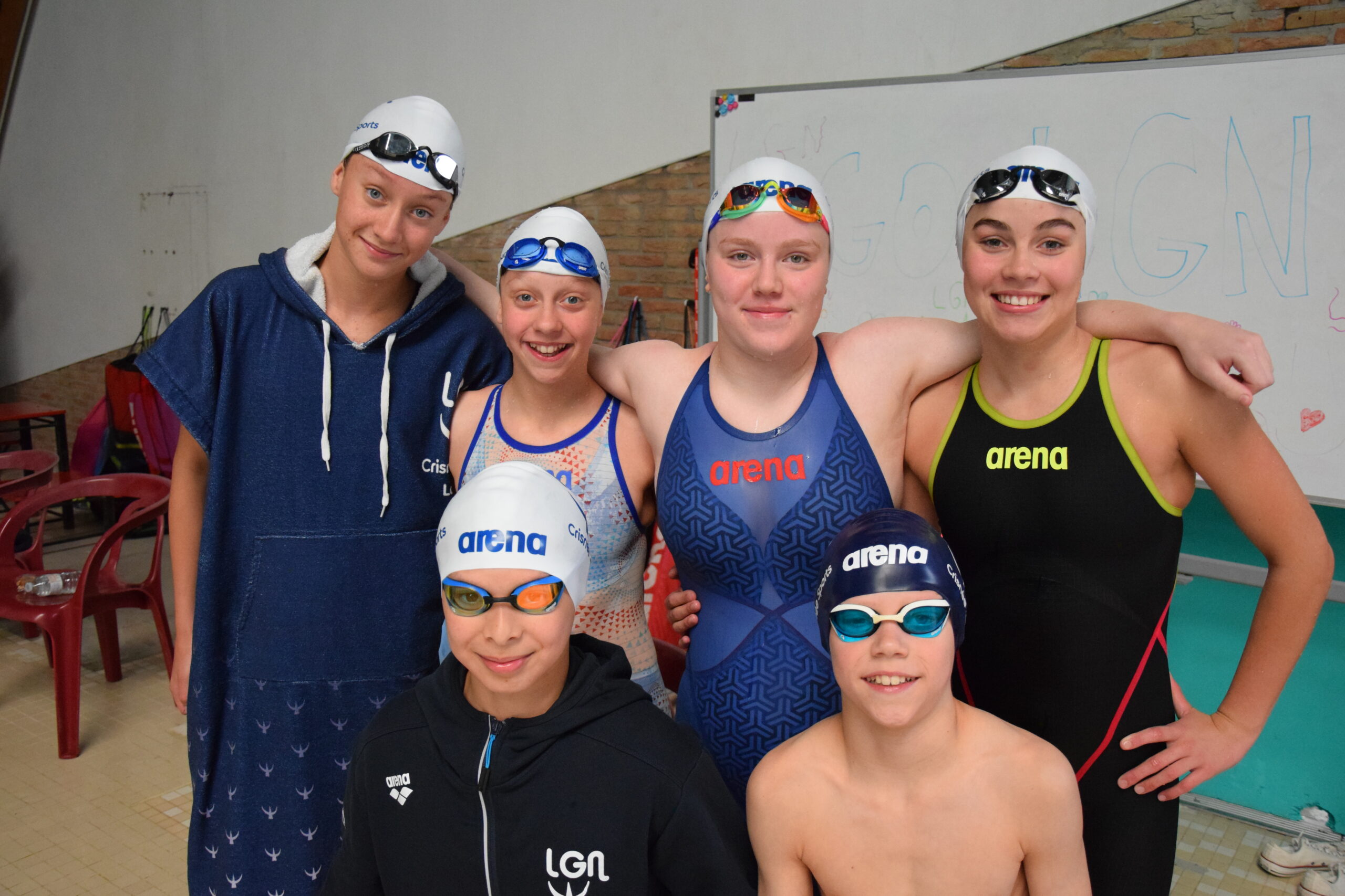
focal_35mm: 32
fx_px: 1177
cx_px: 672
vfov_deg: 41.7
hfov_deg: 59.5
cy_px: 448
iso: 3200
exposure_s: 1/320
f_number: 3.8
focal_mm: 21
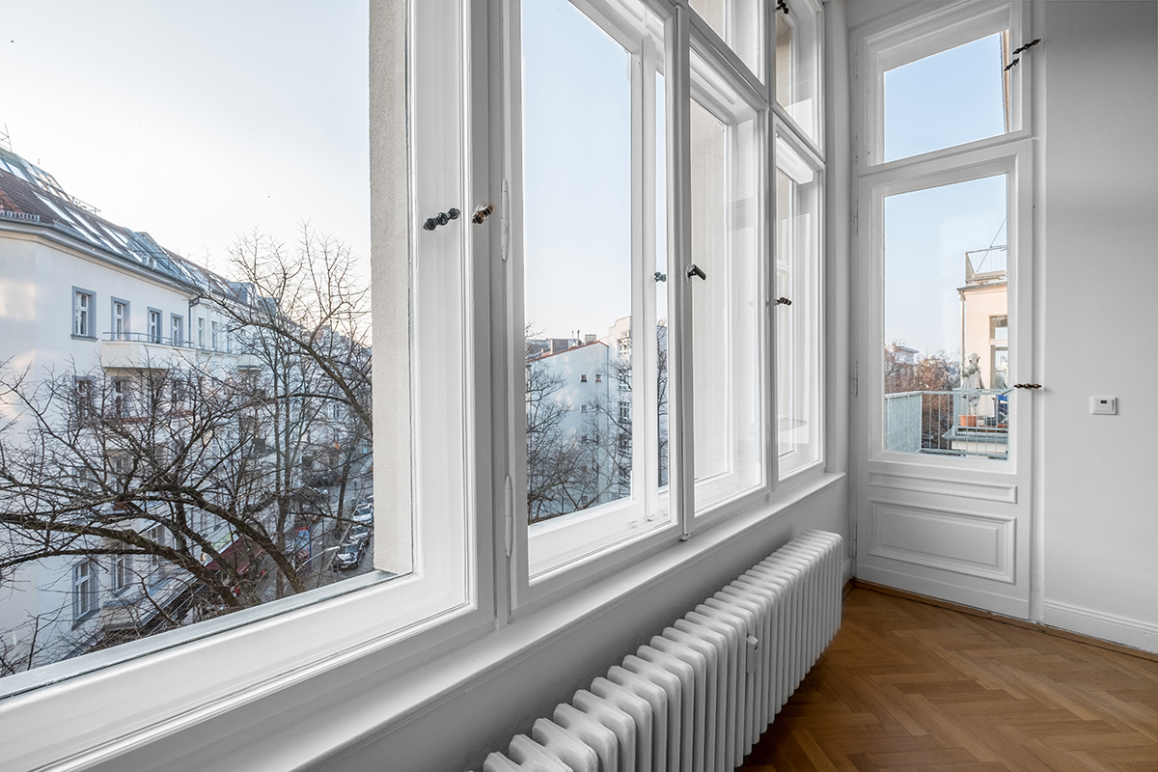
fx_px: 482
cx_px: 579
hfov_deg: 100.4
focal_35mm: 15
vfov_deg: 77.3
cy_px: 386
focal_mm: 10
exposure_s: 1/170
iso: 250
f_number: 7.1
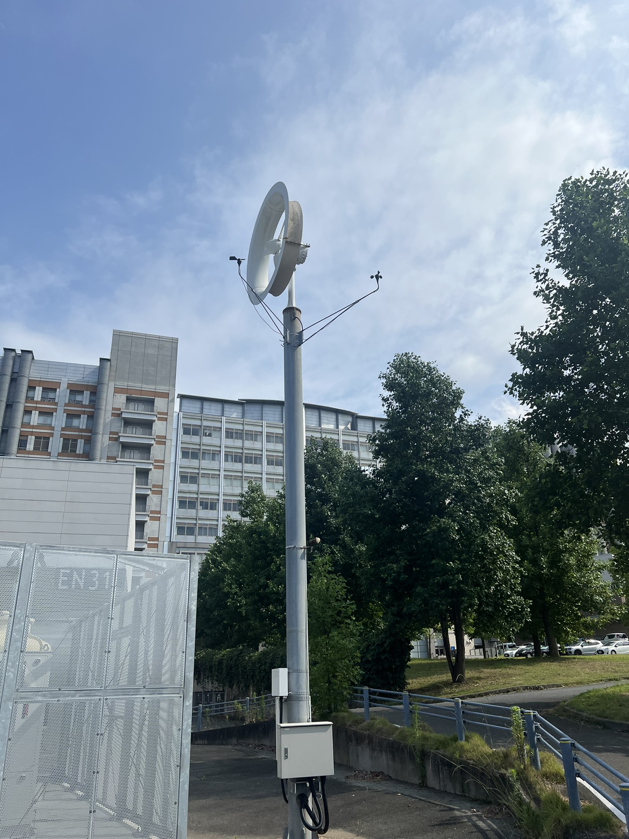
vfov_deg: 67.3
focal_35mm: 26
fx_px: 630
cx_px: 314
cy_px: 420
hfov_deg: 53.1
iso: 50
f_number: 1.5
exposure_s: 1/8696
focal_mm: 5.7
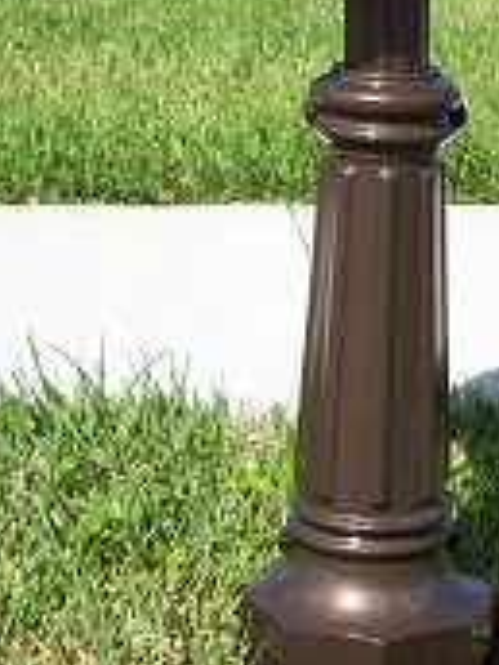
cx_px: 511
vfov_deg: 18.9
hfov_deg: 14.5
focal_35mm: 100
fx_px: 1922
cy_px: -46
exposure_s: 1/391
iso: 80
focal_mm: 7
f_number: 5.6
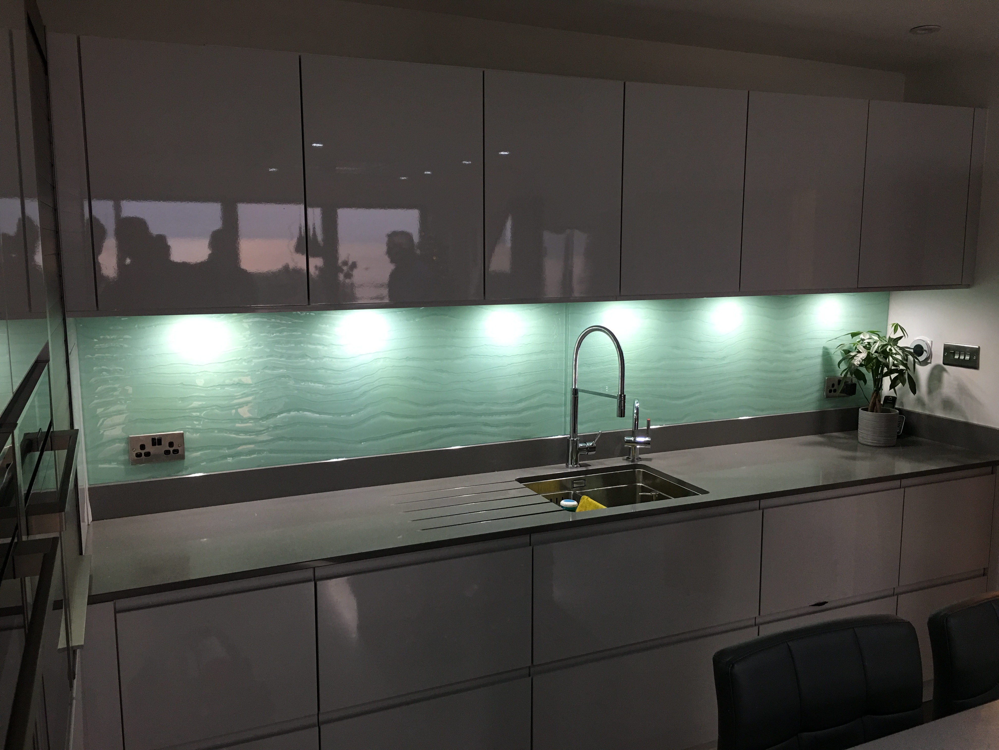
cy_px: 375
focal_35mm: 29
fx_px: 837
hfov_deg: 61.7
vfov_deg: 48.2
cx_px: 500
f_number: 2.2
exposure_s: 1/17
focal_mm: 4.15
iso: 50
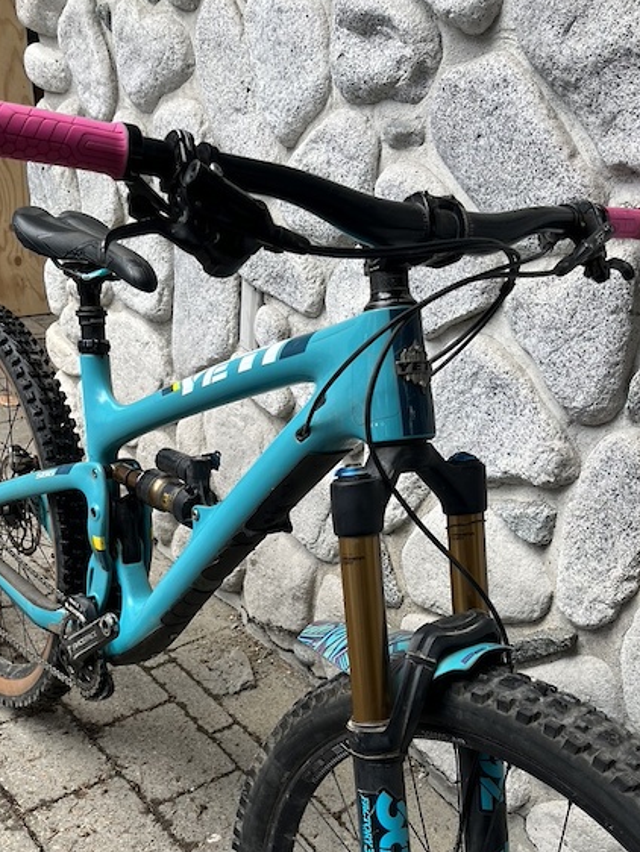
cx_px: 332
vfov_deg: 48.9
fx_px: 911
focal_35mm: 37
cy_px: 596
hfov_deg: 38.7
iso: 40
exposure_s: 1/290
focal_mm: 5.1
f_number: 1.6
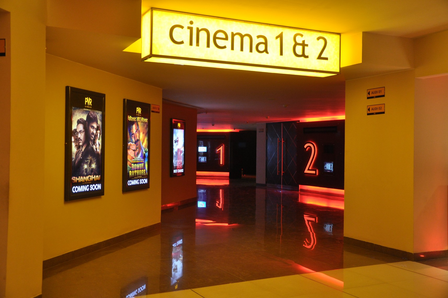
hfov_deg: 49.6
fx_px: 485
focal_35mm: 39
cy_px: 149
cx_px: 224
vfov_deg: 34.1
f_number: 4
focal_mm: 26
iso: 800
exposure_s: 1/13
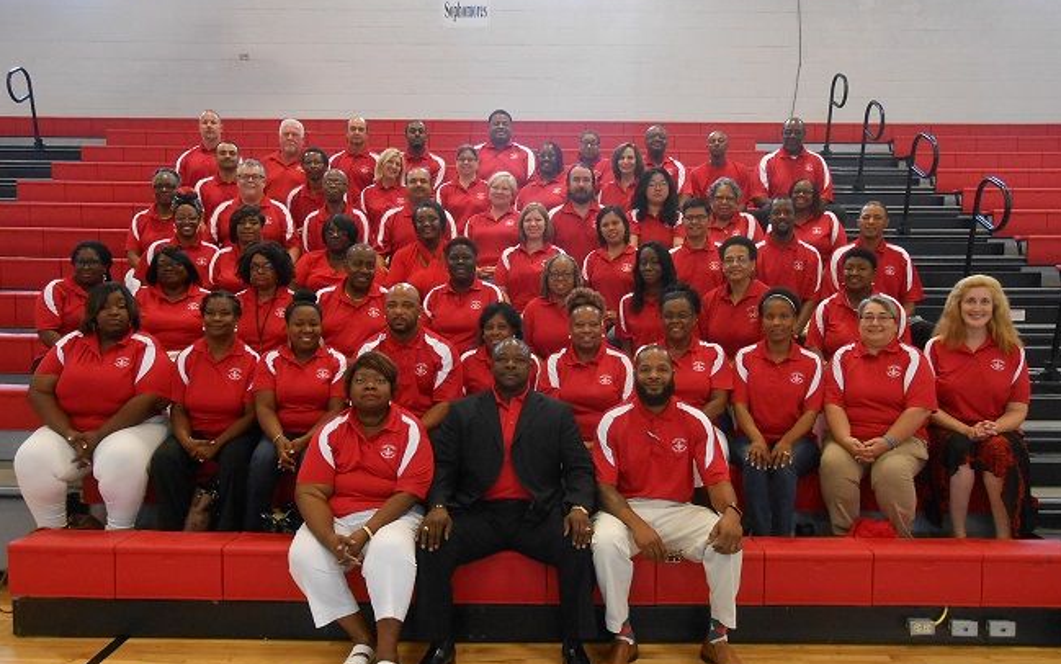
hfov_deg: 59.6
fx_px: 926
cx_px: 532
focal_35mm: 32
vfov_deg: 39.4
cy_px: 353
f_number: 3.8
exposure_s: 1/30
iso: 320
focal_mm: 5.3
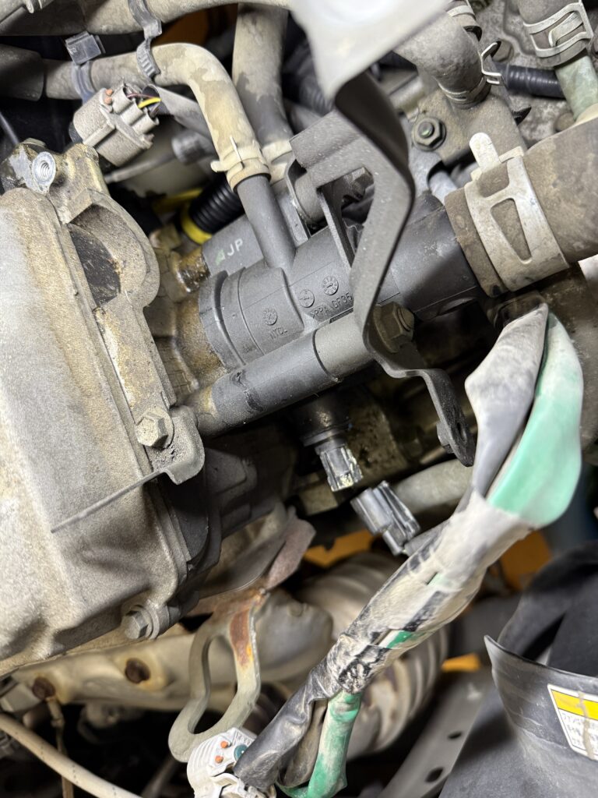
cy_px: 399
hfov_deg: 56.8
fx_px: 553
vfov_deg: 71.6
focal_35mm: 24
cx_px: 299
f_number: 1.78
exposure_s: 1/60
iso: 250
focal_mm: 6.76
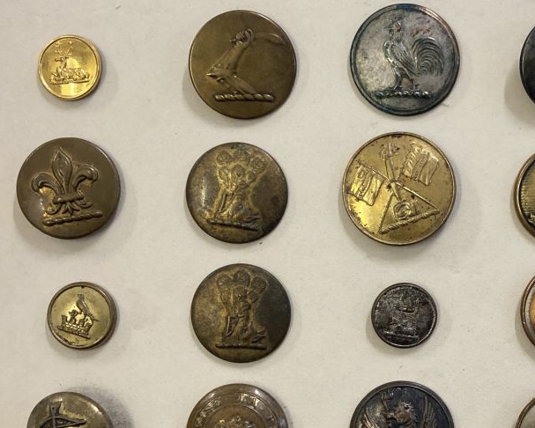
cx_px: 401
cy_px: 296
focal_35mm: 60
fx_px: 950
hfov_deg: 30.9
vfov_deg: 25.2
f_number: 1.8
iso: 80
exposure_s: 1/50
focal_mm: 3.99
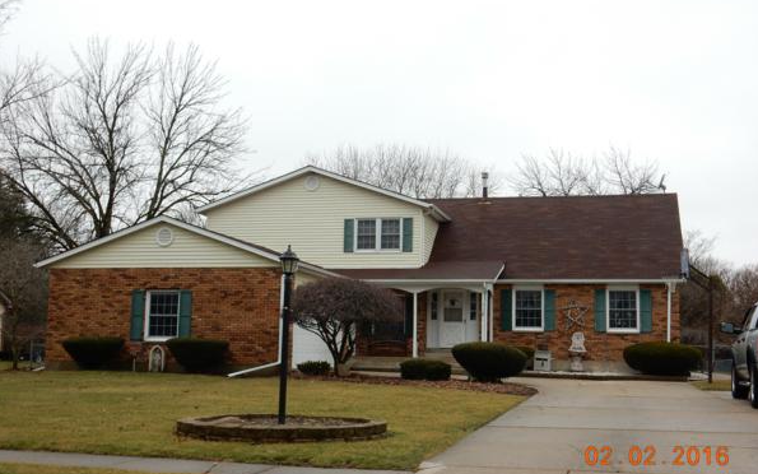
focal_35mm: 46
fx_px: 950
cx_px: 380
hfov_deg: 43.5
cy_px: 229
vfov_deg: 28.0
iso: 125
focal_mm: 7.6
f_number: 4.2
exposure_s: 1/80
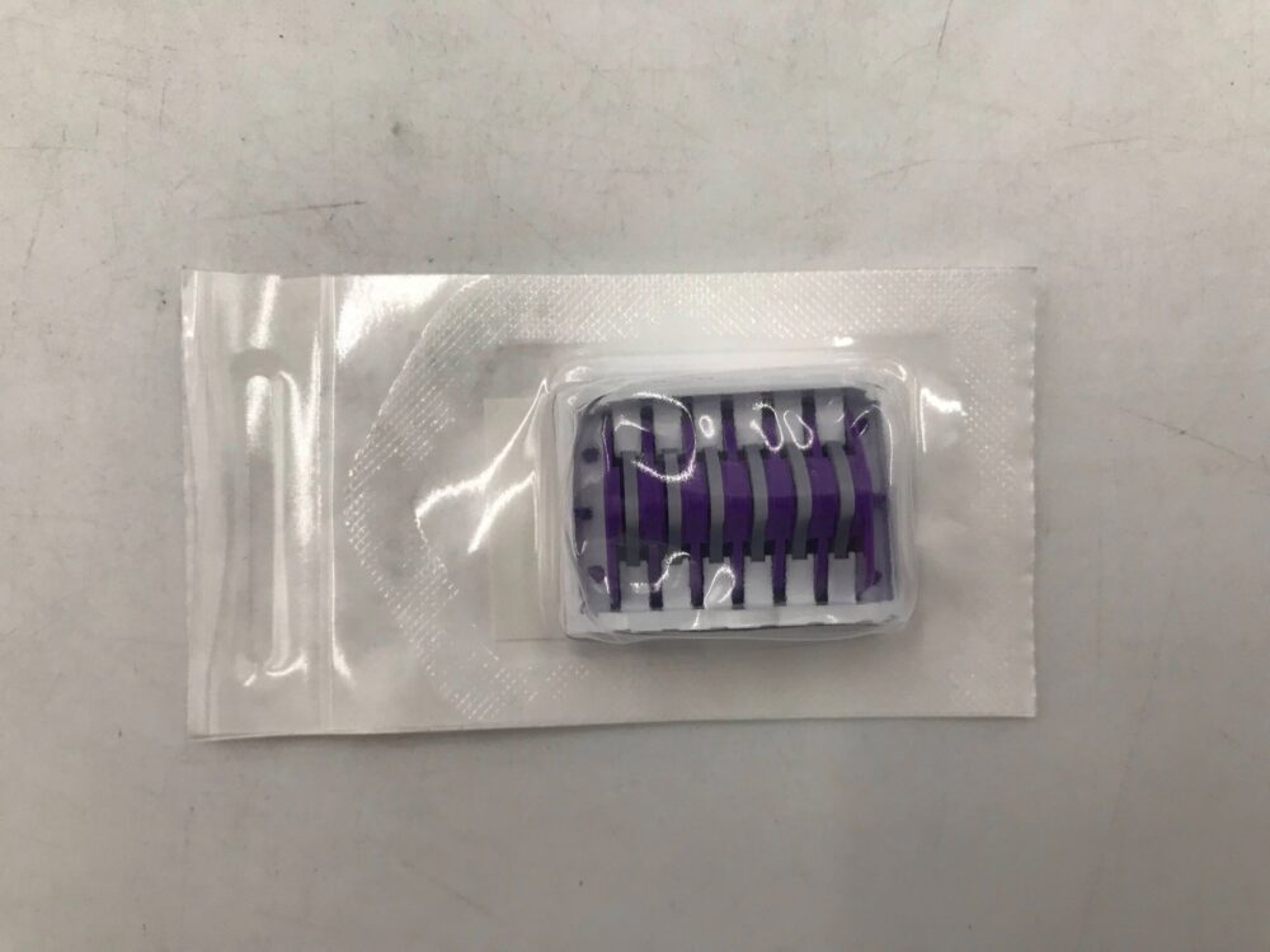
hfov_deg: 63.4
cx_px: 635
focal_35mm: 28
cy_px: 476
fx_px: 1027
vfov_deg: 49.7
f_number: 1.8
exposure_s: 1/40
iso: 25
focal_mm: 3.99
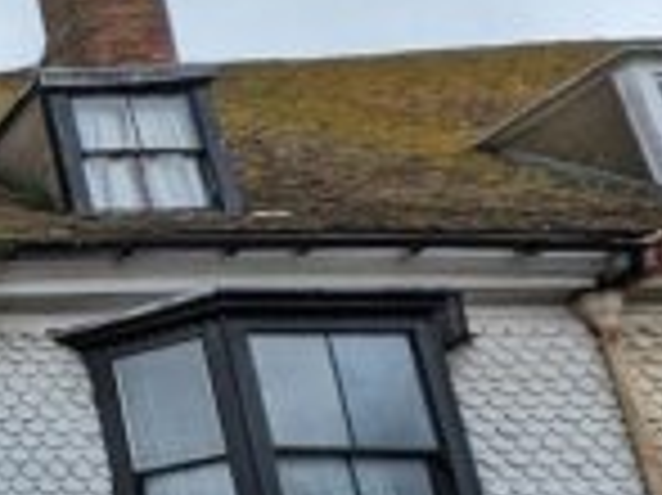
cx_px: -892
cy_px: 513
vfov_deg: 20.8
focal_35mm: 68
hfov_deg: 15.6
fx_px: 1299
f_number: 2.2
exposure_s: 1/384
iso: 40
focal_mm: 1.95
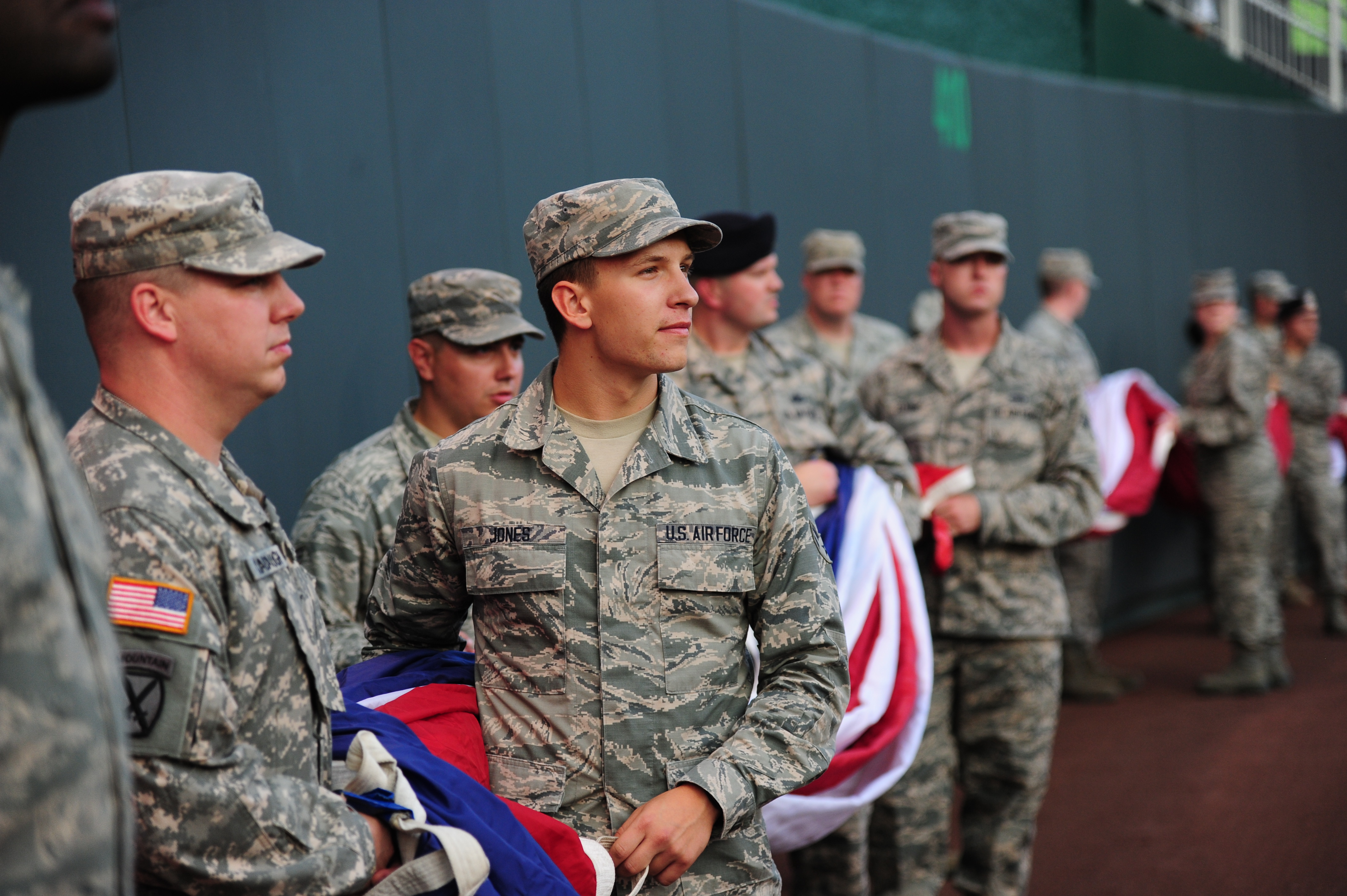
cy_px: 448
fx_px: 4487
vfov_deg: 11.4
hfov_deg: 17.1
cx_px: 674
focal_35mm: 120
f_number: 4
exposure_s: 1/800
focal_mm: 120
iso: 800
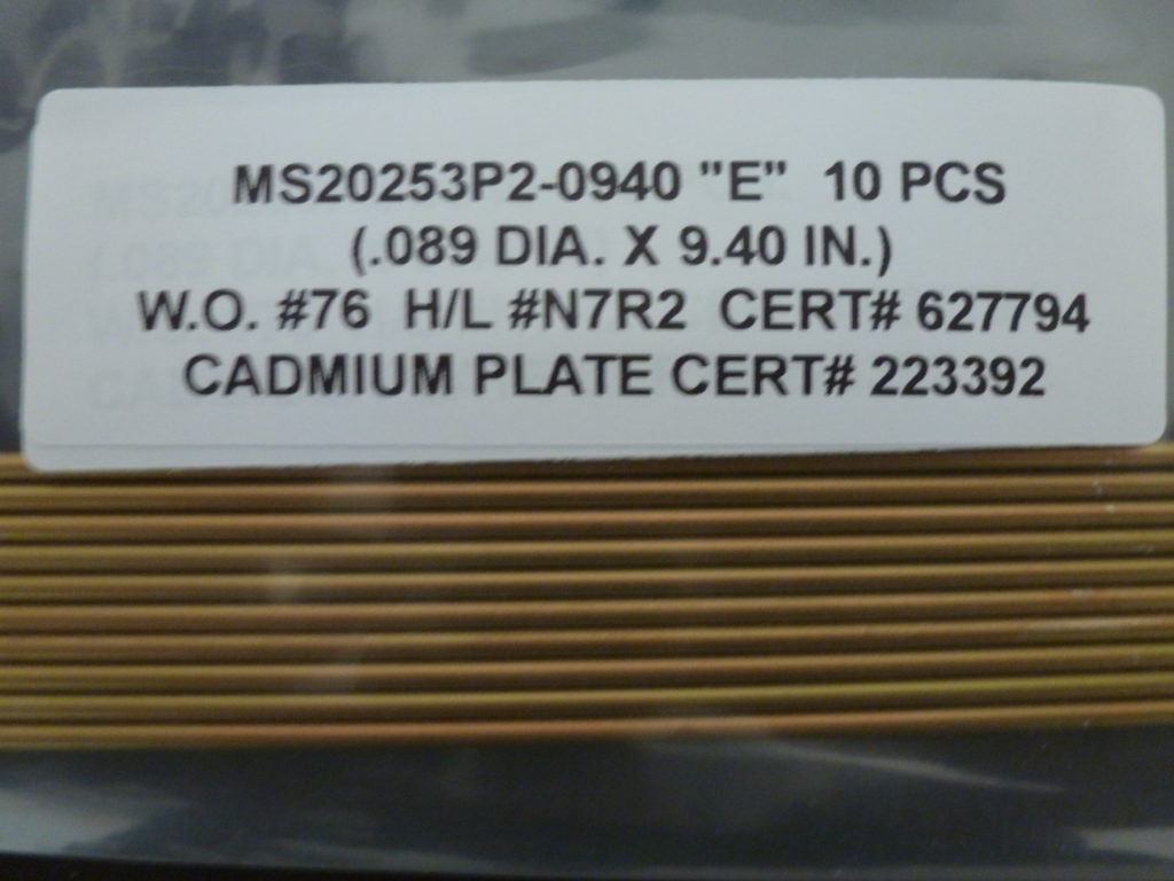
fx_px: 814
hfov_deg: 71.6
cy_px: 440
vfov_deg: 56.8
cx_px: 587
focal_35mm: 24
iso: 400
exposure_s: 1/5
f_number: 3.3
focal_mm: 4.3
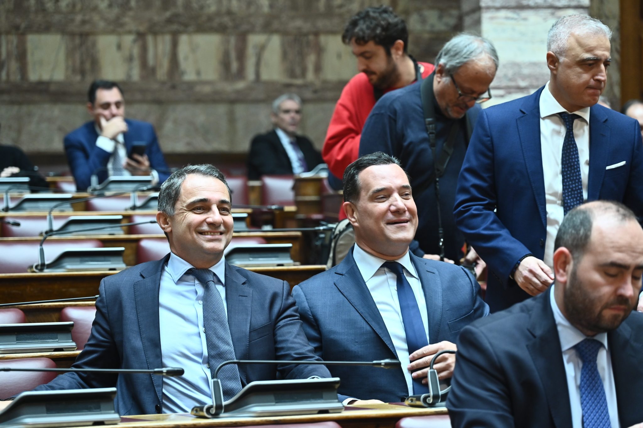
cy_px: 214
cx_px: 322
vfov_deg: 11.4
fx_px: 2142
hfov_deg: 17.1
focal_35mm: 120
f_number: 4.5
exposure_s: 1/200
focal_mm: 120
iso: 1600
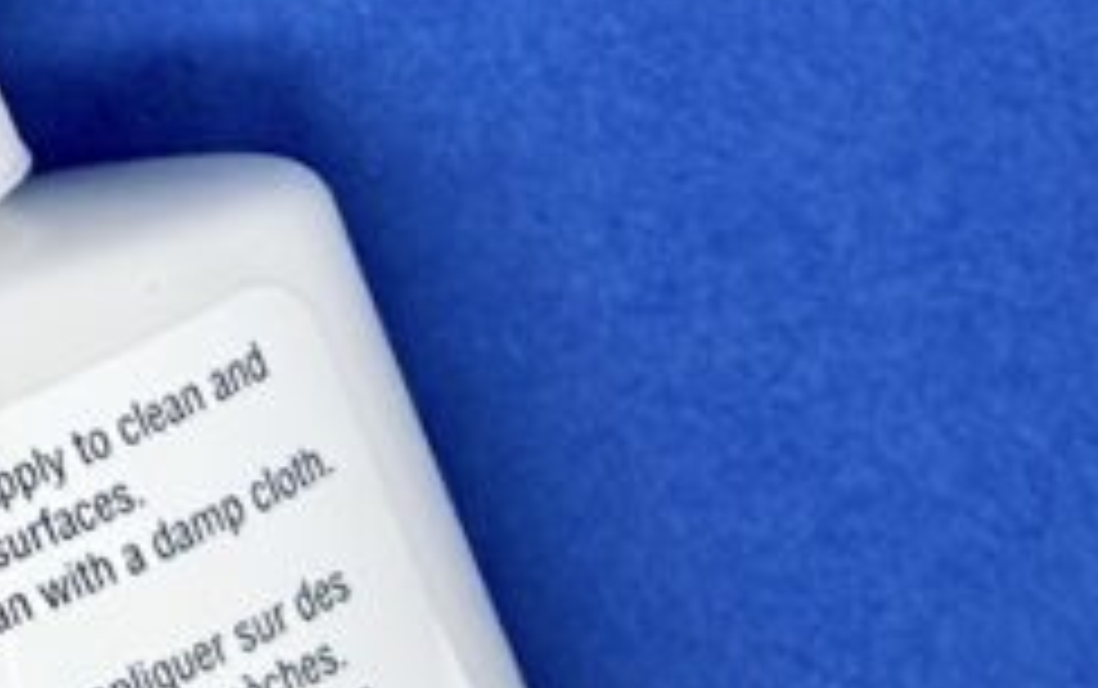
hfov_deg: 6.0
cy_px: -1210
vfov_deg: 4.0
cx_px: -2354
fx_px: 9585
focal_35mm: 320
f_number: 1.78
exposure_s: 1/384
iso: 80
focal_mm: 6.86
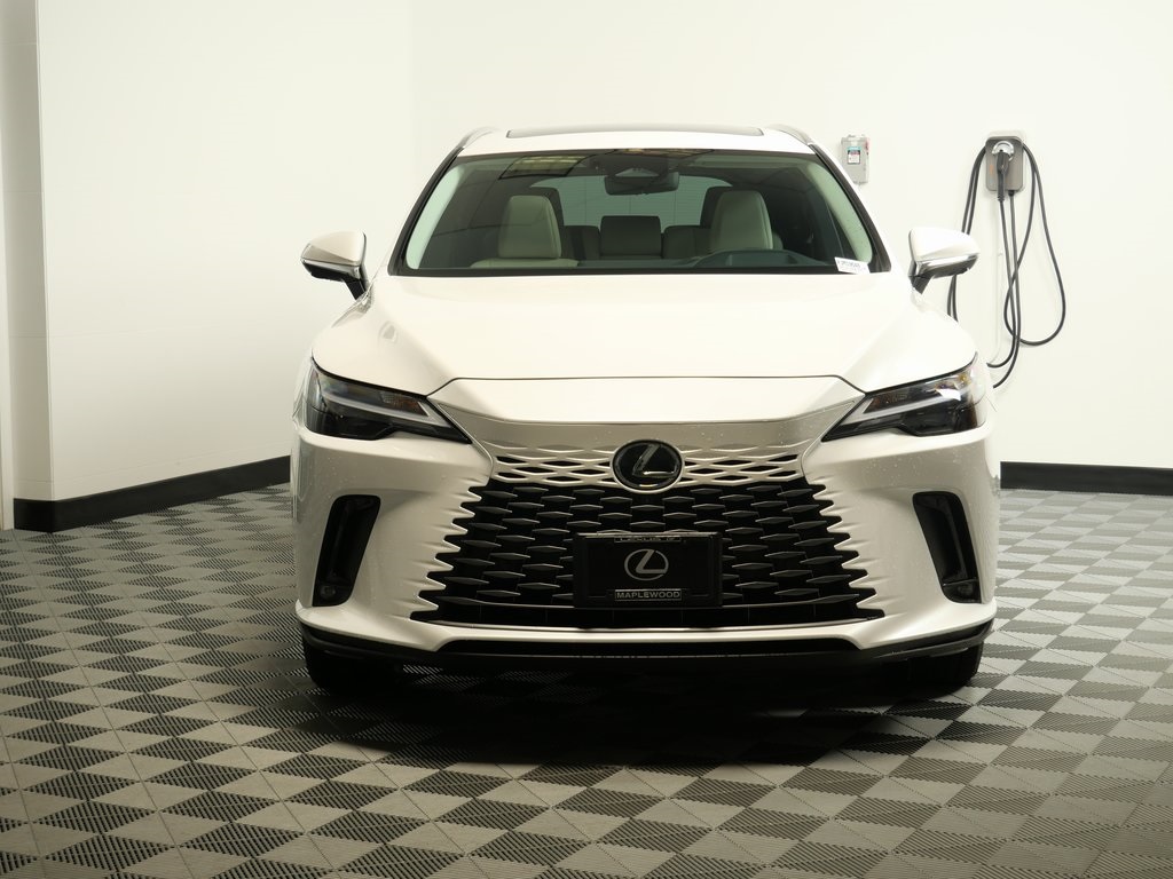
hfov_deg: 32.2
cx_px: 586
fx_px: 2033
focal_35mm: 60
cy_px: 440
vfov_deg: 24.4
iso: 250
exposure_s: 1/200
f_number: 5.6
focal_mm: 30
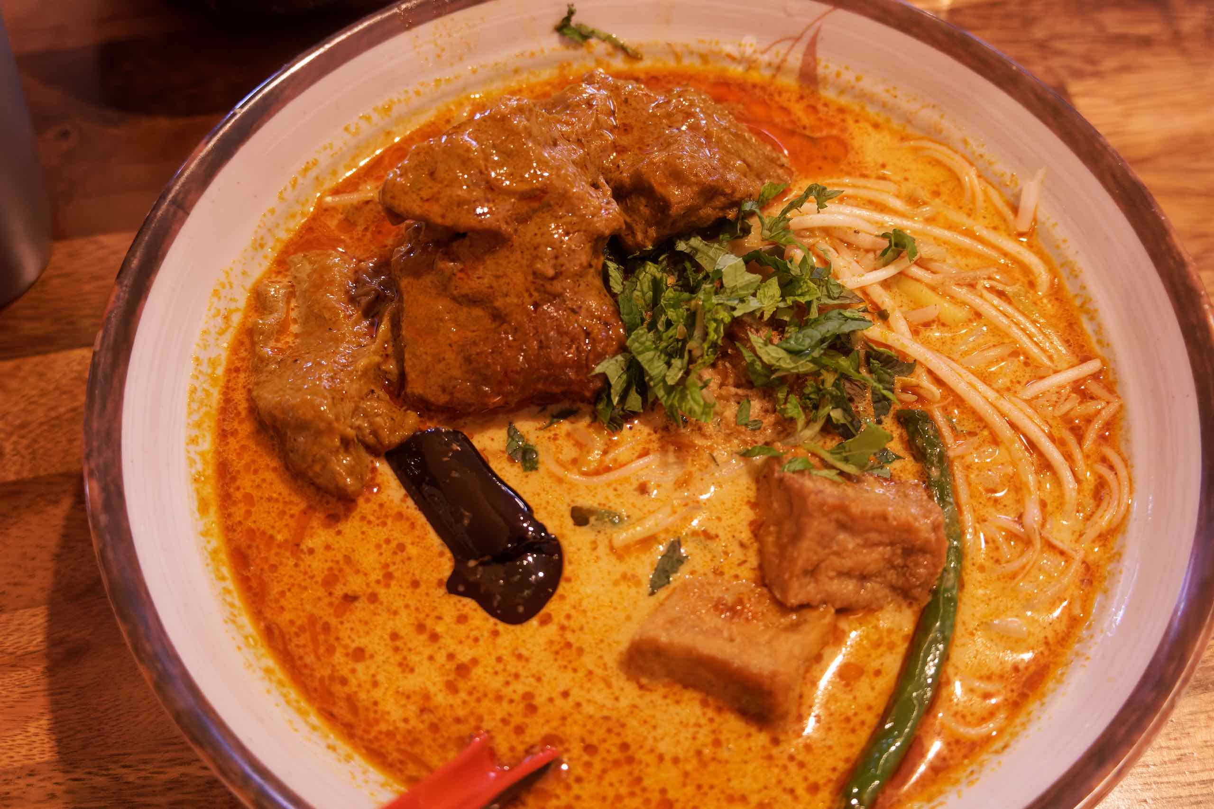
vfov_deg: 29.9
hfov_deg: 43.6
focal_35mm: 45
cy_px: 404
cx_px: 607
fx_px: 1517
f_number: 4.5
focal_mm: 30
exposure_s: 1/80
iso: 6400
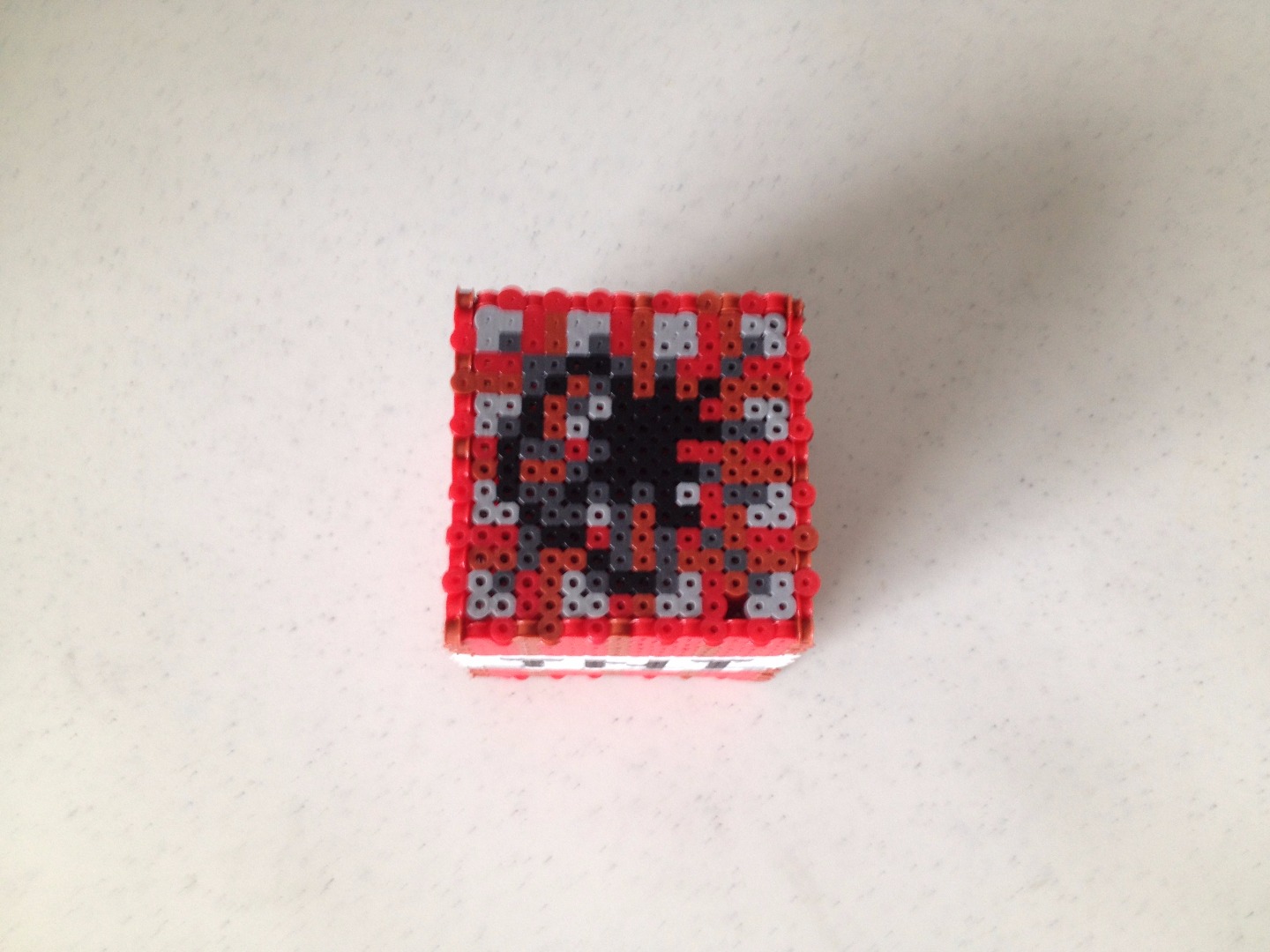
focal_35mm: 35
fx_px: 1284
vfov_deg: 40.7
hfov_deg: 52.6
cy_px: 476
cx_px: 635
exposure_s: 1/20
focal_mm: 4.28
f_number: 2.4
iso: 64
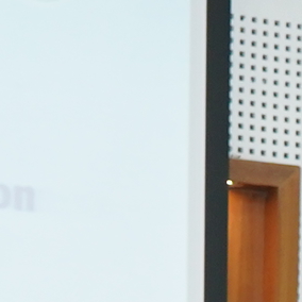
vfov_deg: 6.2
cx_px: 923
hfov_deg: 6.0
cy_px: 673
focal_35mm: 271
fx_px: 2675
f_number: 5.6
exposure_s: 1/125
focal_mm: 31
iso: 1000
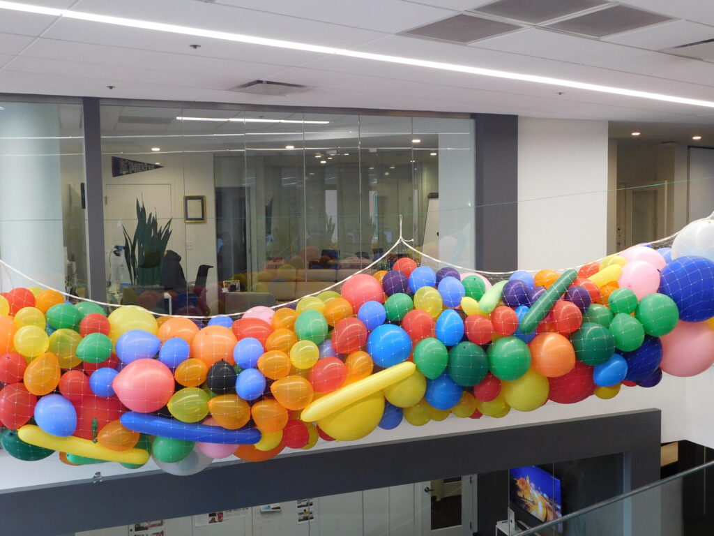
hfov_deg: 51.4
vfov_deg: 39.7
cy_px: 268
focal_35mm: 36
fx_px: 743
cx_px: 357
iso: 200
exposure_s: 1/30
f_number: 3.5
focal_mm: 6.3
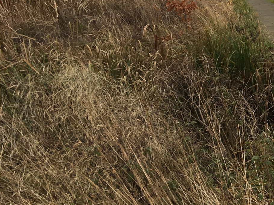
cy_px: 39
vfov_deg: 18.0
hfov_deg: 21.3
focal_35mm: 81
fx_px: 641
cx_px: 379
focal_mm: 4.15
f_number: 2.2
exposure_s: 1/215
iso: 25
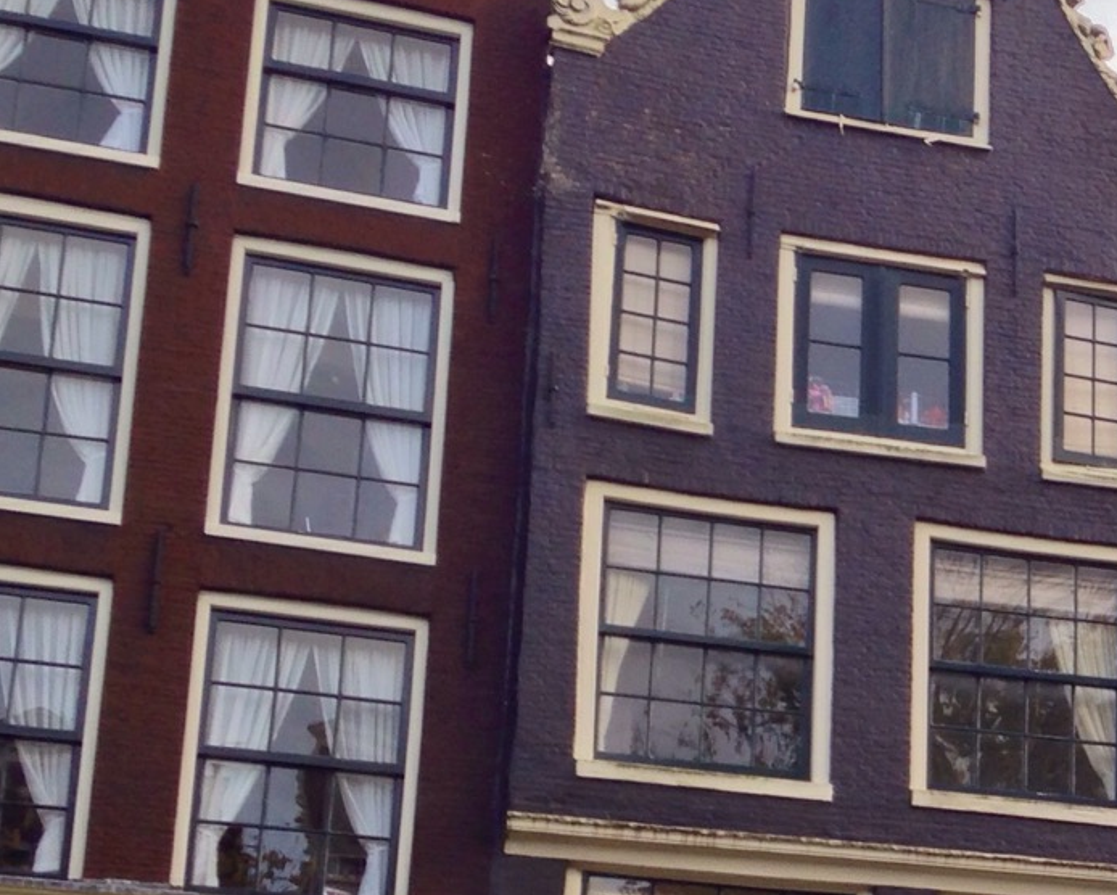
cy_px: 835
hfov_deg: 19.0
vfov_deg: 16.0
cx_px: 1358
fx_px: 3142
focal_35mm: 95
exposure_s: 1/136
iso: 50
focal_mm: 4.12
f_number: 2.4
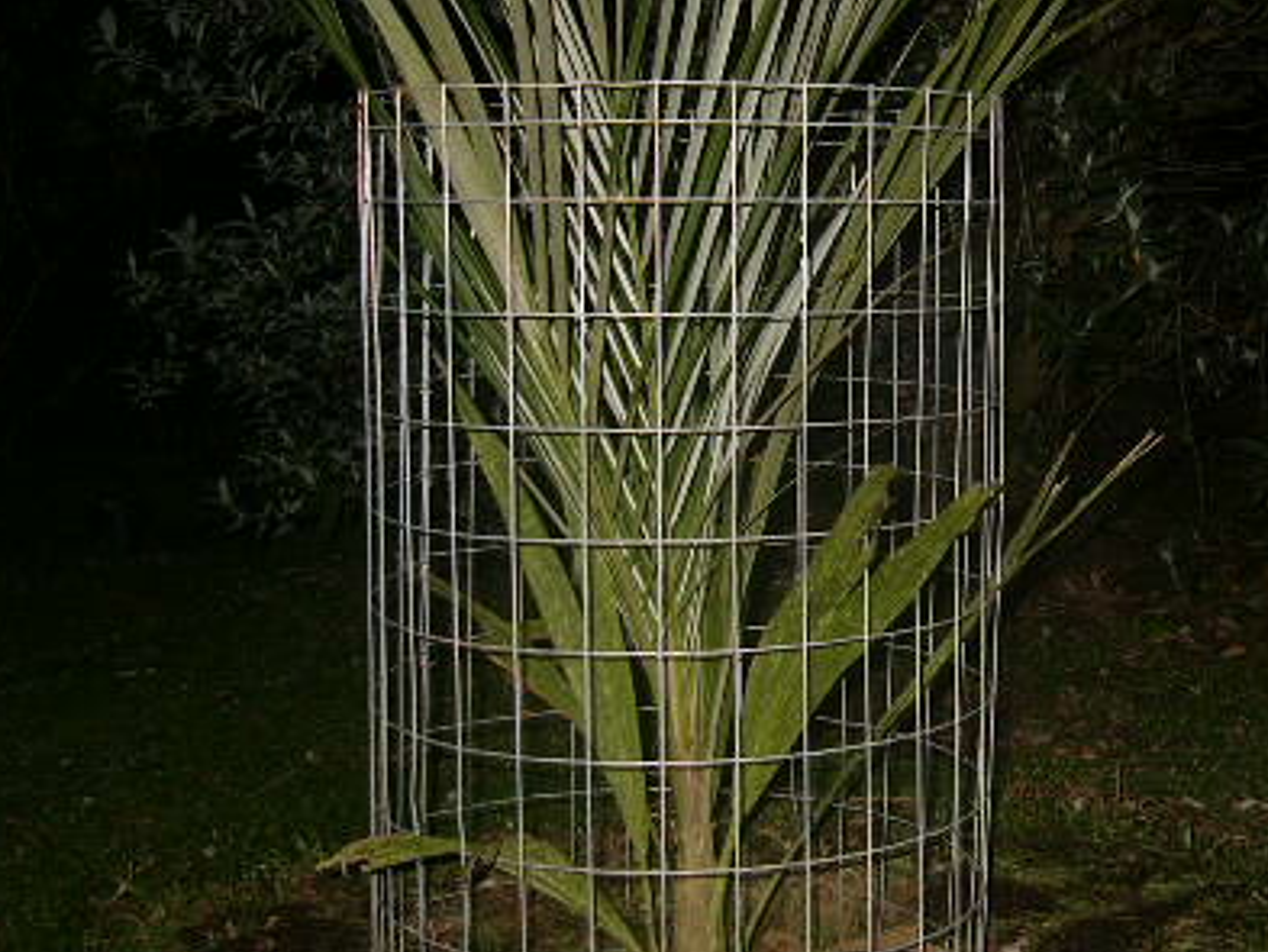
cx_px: 832
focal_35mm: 57
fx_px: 2089
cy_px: 461
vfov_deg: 25.7
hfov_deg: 33.5
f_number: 2.8
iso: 100
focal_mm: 5.8
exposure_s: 1/60
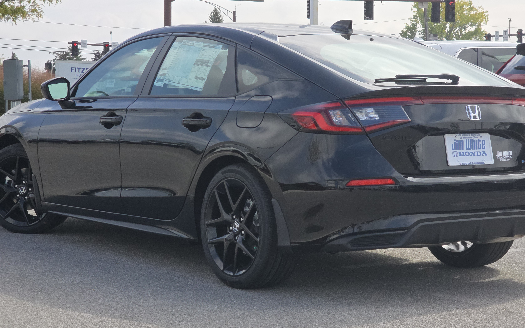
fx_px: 1245
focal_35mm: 87
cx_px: 263
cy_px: 166
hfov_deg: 23.8
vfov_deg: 15.0
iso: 50
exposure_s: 1/2105
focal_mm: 7.9
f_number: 2.4
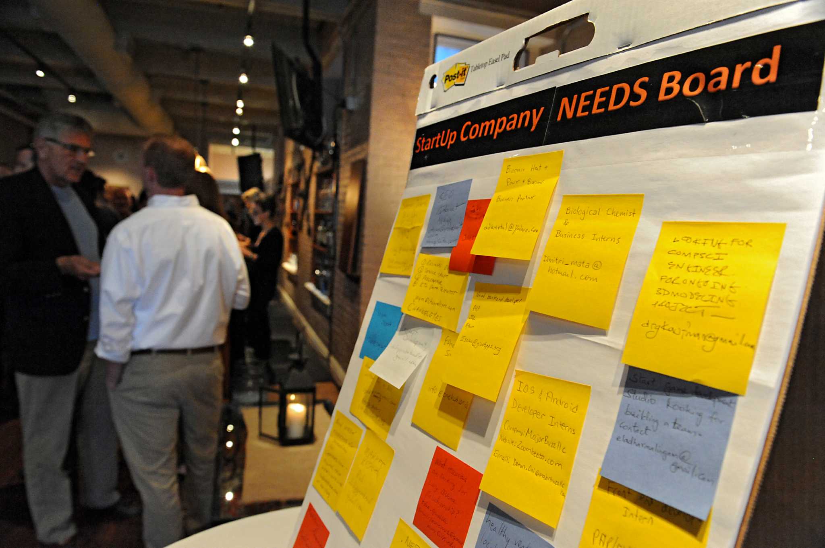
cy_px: 274
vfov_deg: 53.1
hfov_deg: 73.8
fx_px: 550
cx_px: 412
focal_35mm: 24
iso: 6400
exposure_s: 1/80
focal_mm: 24
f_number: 5.6
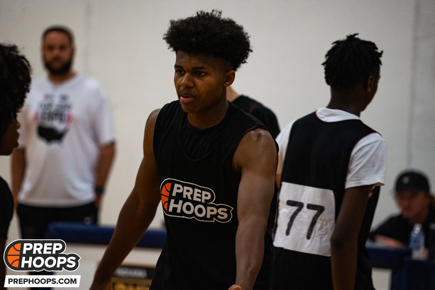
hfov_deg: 6.3
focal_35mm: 330
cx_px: 218
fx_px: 3981
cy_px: 145
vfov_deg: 4.2
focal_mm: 329.5
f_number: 6.3
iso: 6400
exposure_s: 1/320
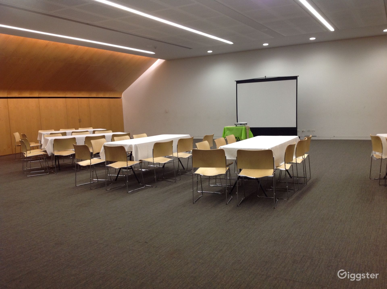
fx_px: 391
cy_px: 144
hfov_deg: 52.7
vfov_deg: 40.6
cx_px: 194
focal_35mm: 35
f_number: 2.4
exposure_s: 1/15
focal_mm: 4.28
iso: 80
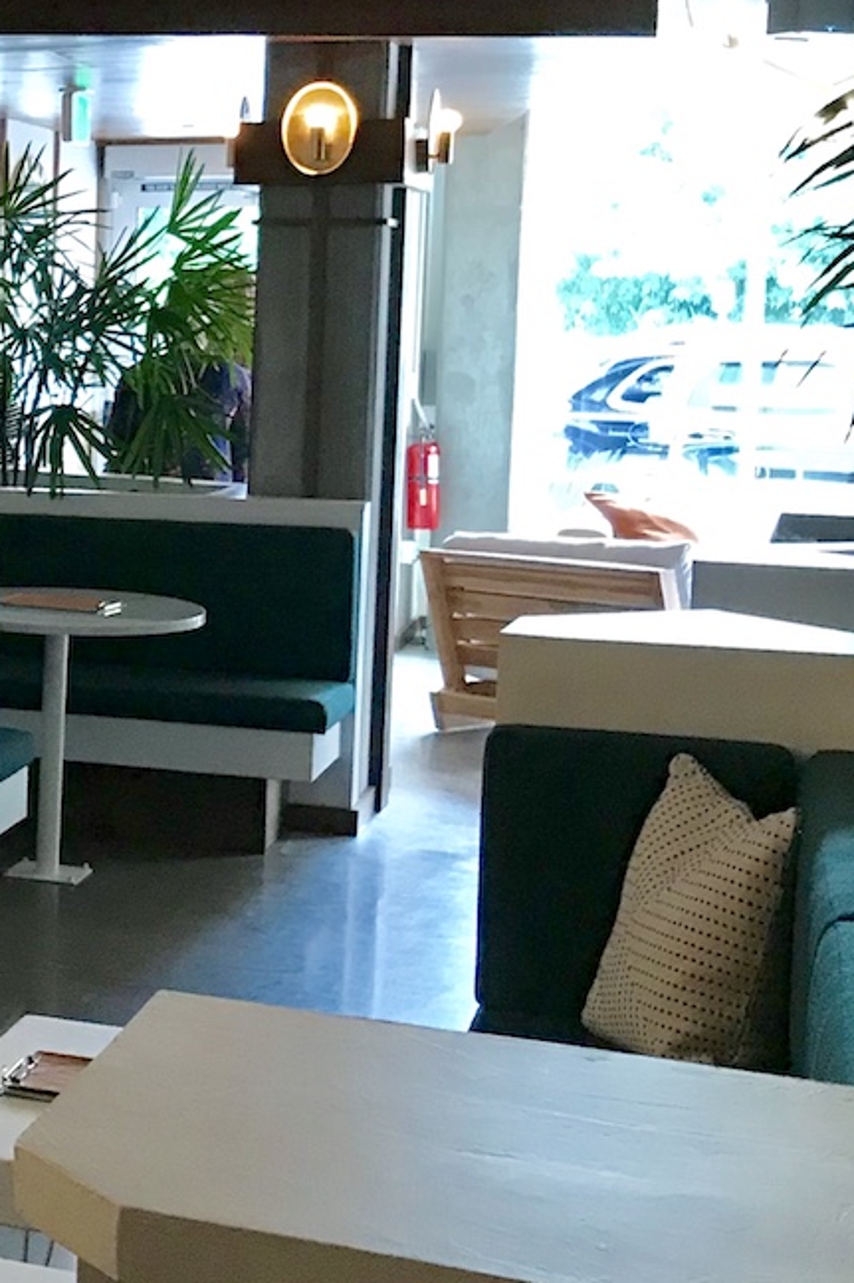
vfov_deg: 28.0
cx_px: -674
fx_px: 2563
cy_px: 539
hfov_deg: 16.1
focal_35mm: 72
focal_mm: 3.99
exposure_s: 1/15
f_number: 1.8
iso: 80
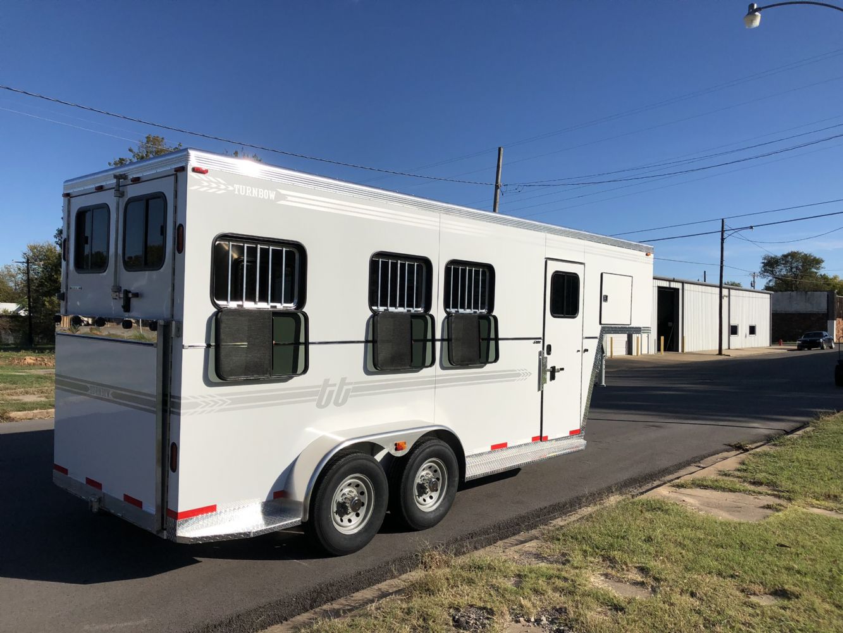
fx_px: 706
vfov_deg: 48.2
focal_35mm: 29
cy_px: 316
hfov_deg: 61.7
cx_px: 422
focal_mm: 3.99
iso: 20
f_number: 1.8
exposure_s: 1/4367
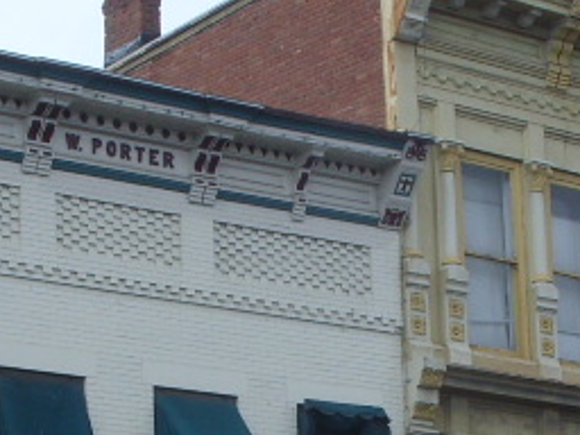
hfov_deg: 13.0
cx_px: 285
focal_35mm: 152
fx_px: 2547
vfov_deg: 9.7
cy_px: 489
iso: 50
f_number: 4.9
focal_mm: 6.3
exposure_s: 1/272
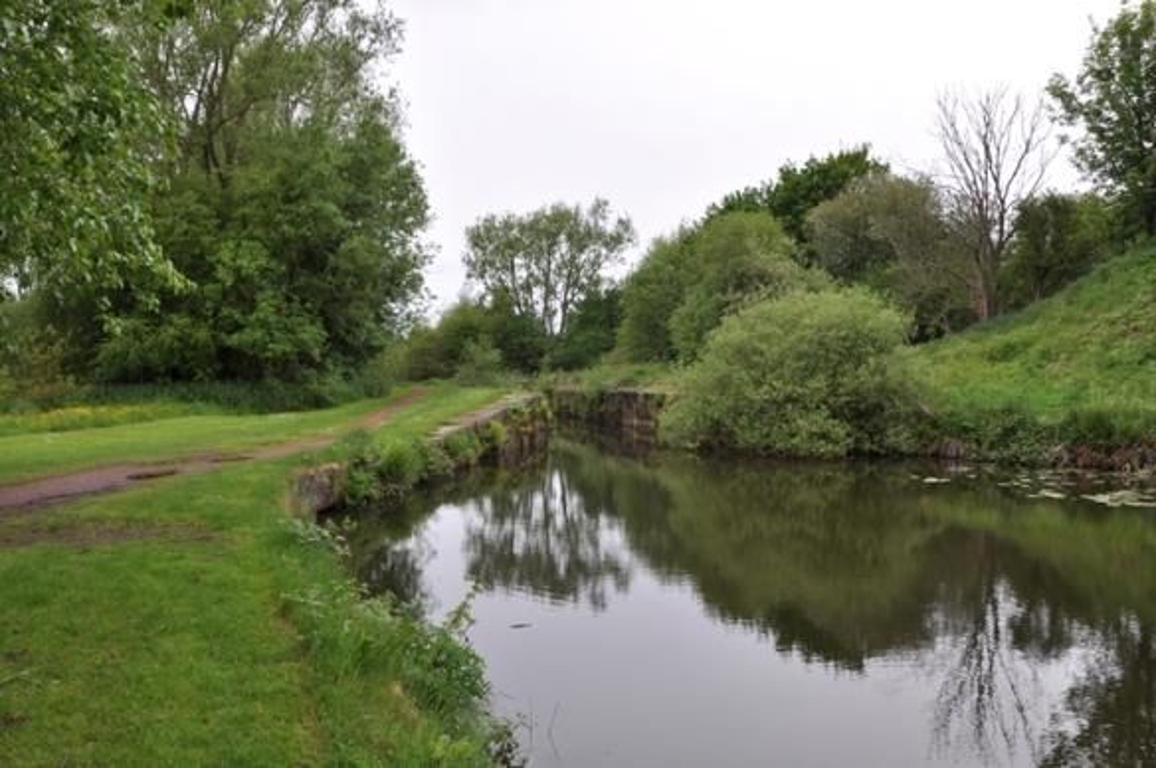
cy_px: 384
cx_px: 578
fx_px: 866
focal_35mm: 27
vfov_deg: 47.8
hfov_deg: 67.4
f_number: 11
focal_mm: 18
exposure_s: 1/125
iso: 200
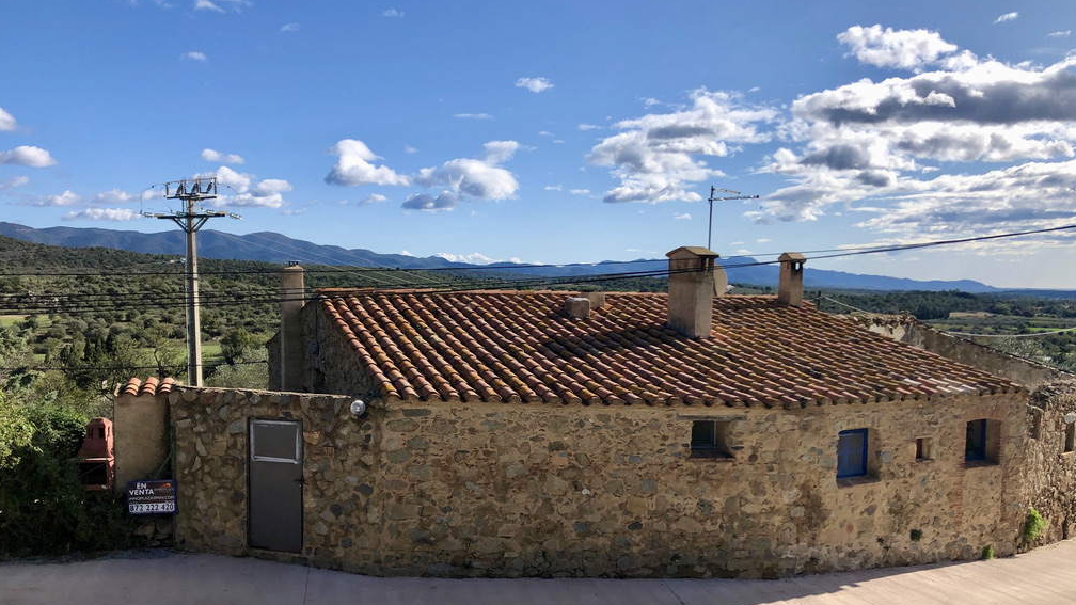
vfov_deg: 37.7
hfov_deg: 62.6
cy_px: 353
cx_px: 539
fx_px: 884
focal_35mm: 31
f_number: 1.8
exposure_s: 1/2703
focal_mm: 3.99
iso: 20
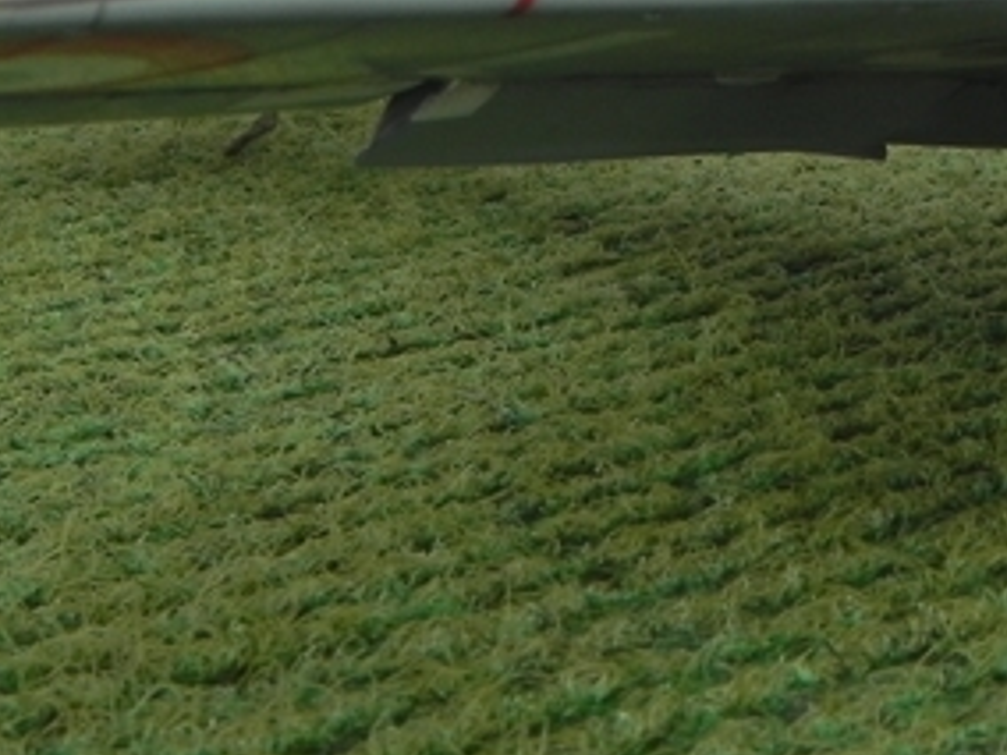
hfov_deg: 20.7
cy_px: -213
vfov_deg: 15.2
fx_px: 2705
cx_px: 879
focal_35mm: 93
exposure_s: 1/35.8
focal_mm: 5.9
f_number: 5
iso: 160
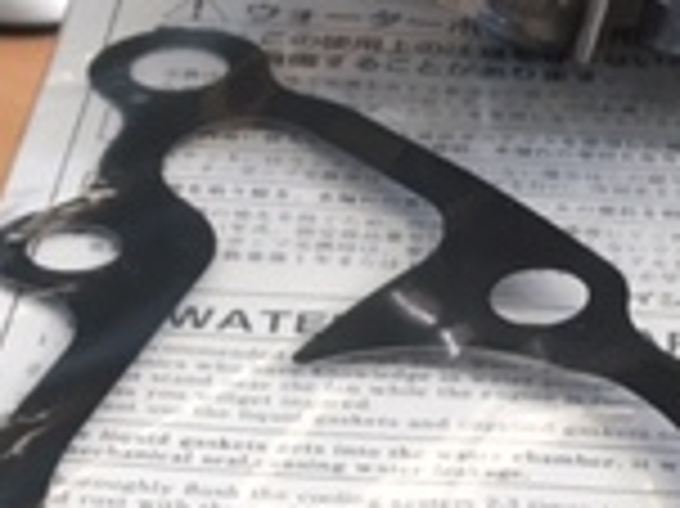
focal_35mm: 123
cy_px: 566
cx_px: 500
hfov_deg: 16.0
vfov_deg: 11.8
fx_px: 2414
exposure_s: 1/33
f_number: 2.2
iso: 32
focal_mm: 4.15
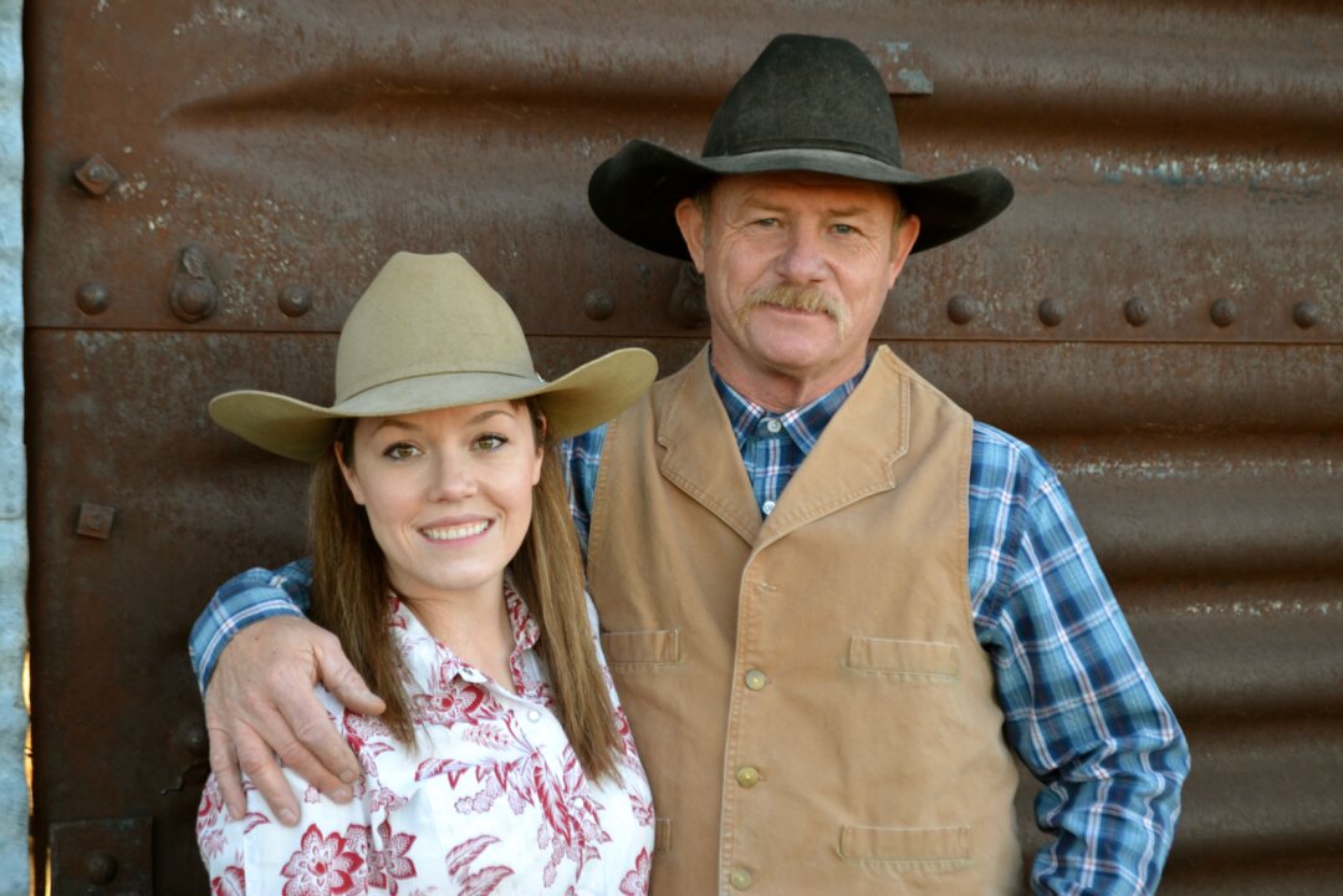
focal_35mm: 68
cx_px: 672
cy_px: 448
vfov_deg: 20.2
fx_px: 2518
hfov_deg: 29.9
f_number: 5.3
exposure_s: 1/100
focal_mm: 45
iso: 400
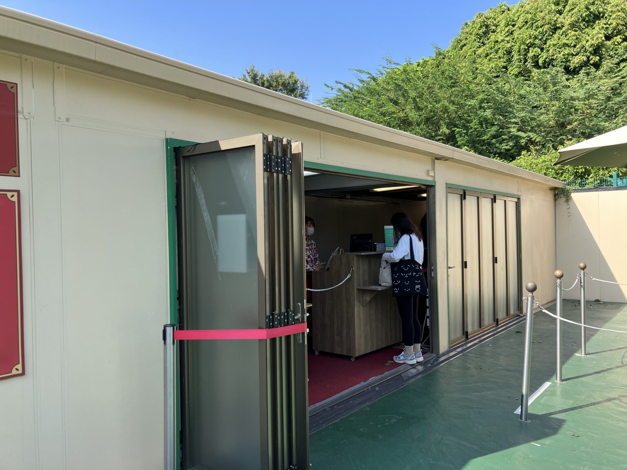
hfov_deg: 63.4
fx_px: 507
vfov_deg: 49.7
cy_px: 235
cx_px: 314
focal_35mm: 28
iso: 32
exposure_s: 1/552
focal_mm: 3.99
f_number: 1.8
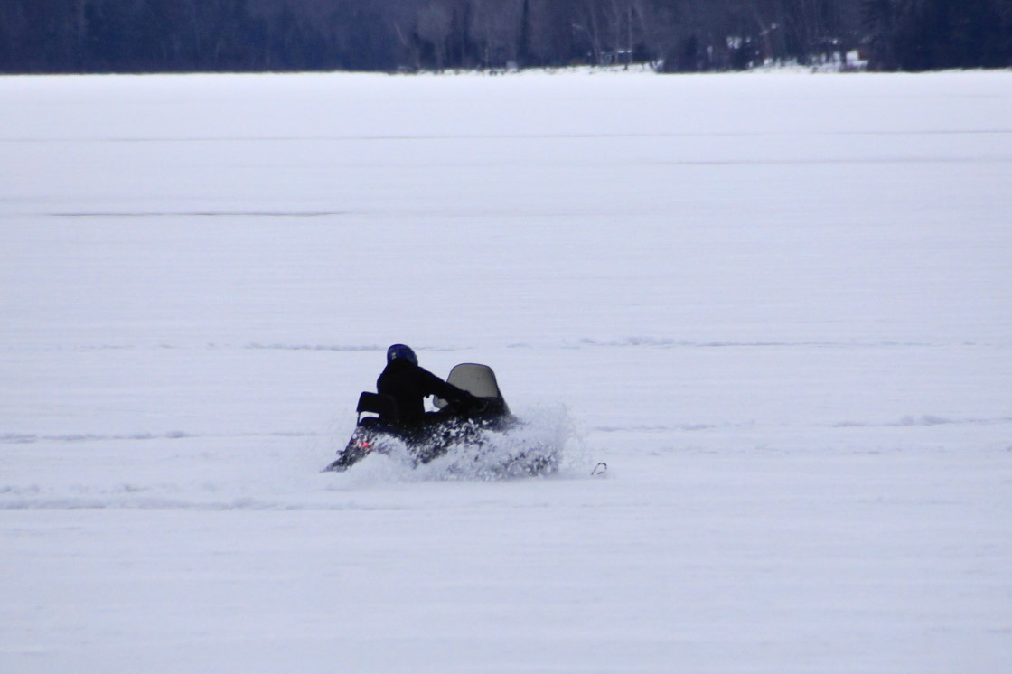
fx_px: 10538
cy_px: 337
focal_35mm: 375
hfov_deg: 5.5
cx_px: 506
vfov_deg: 3.7
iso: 125
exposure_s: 1/400
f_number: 6.3
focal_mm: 250
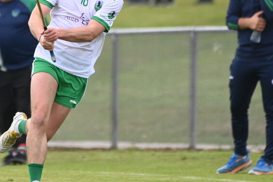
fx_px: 7998
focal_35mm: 1055
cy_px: 42
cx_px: 47
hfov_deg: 2.0
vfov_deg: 1.3
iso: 1000
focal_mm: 500
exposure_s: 1/2000
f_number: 5.6
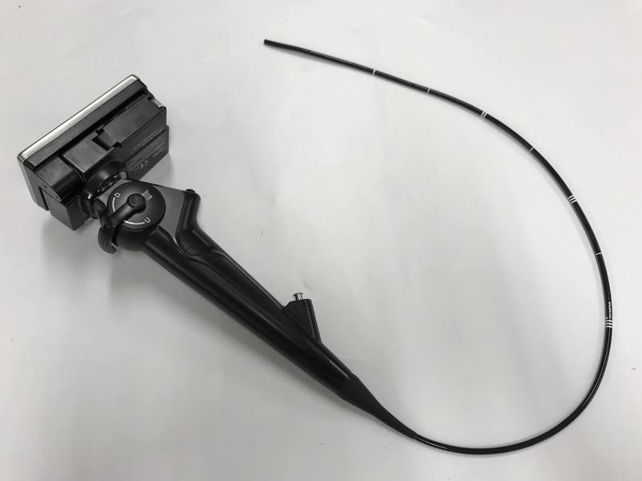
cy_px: 240
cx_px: 321
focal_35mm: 28
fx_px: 519
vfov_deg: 49.7
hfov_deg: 63.4
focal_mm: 3.99
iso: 40
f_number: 1.8
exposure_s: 1/120
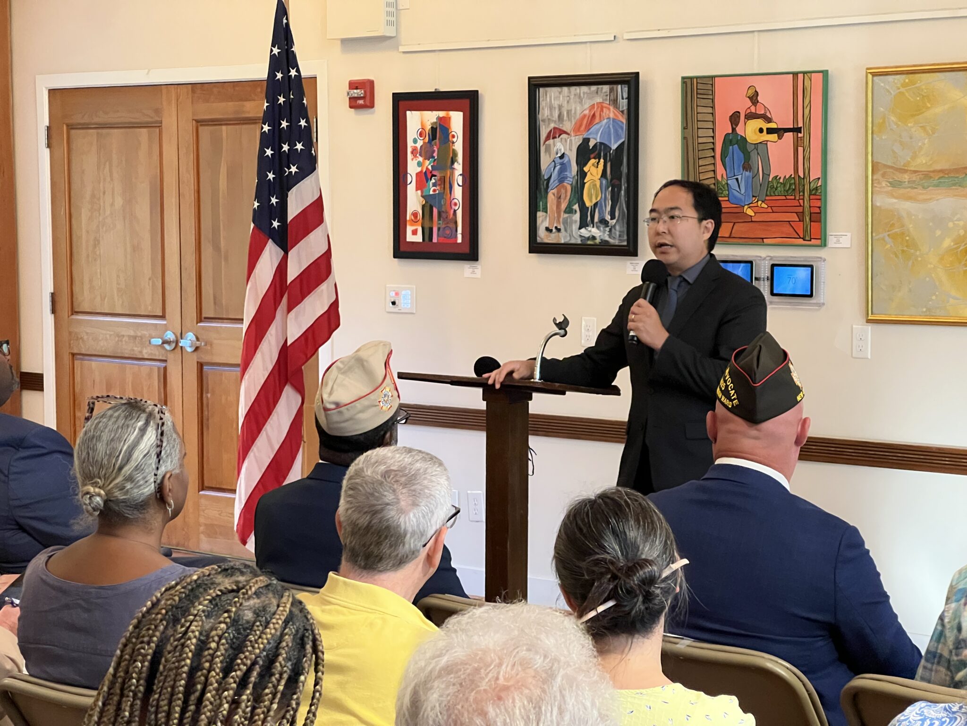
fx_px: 2151
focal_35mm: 77
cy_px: 363
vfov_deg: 19.1
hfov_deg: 25.3
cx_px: 484
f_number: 2.8
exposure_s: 1/60
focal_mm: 9
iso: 640
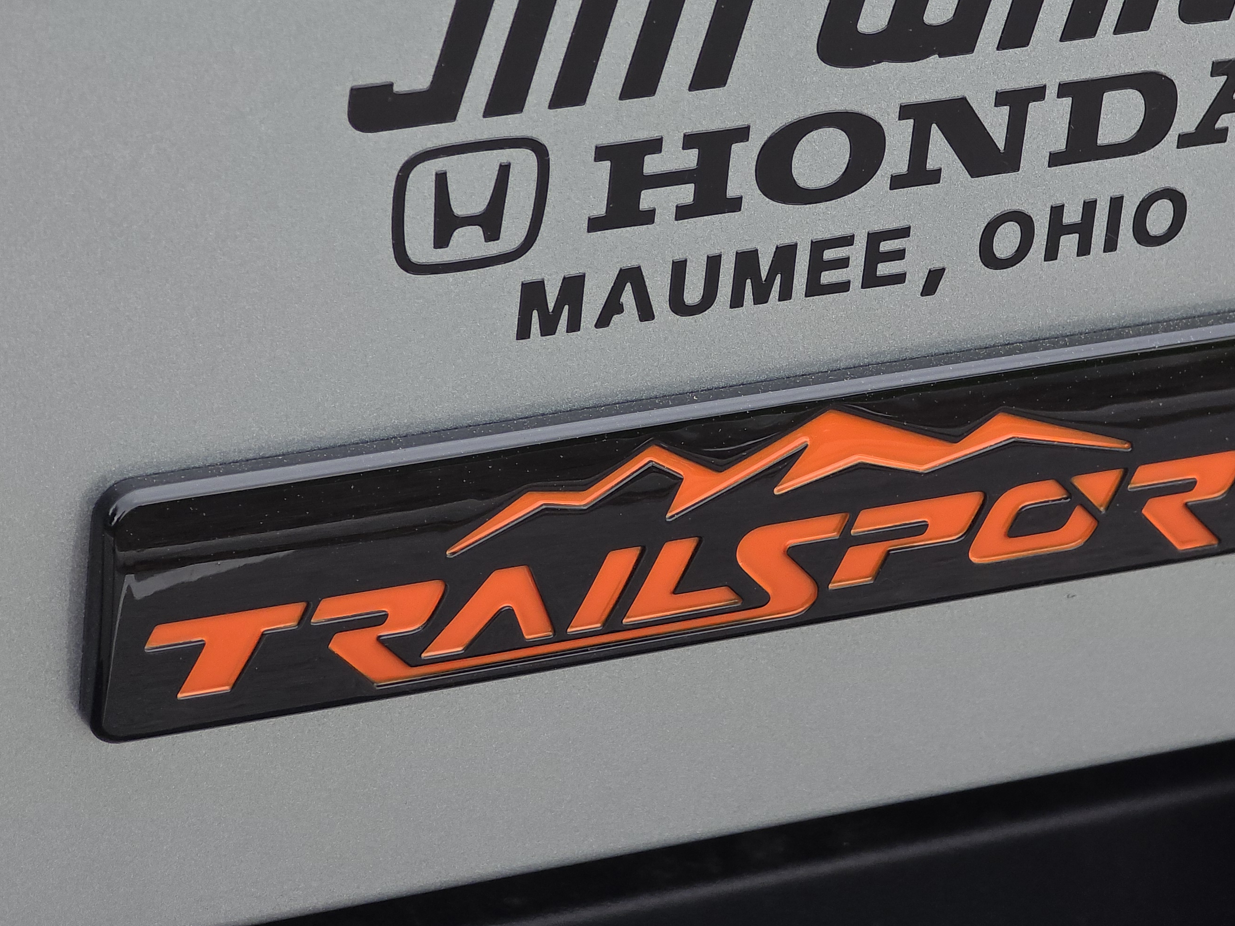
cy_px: 260
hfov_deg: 11.3
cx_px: 793
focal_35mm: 175
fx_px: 6243
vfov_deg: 8.5
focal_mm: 18.6
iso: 64
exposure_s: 1/232
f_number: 3.4
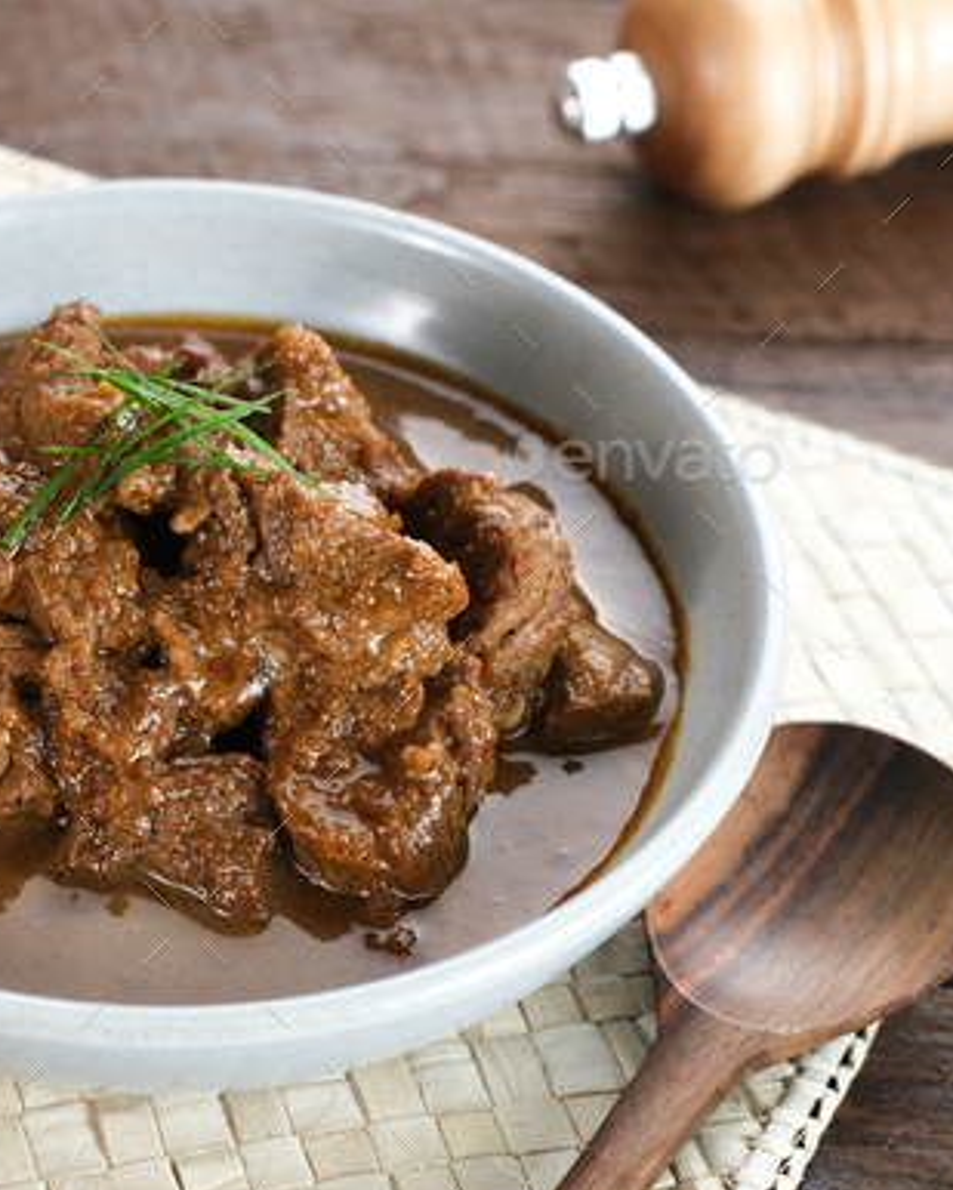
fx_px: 2678
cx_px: 170
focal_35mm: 76
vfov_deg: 25.1
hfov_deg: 19.9
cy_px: 603
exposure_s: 1/100
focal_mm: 35
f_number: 5.6
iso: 125
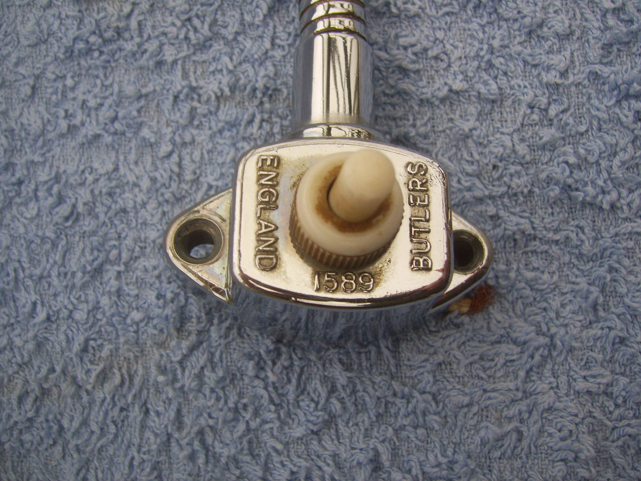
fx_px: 704
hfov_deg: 49.0
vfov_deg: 37.7
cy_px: 240
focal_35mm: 38
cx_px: 320
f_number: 4
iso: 50
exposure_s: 1/100
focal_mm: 7.8
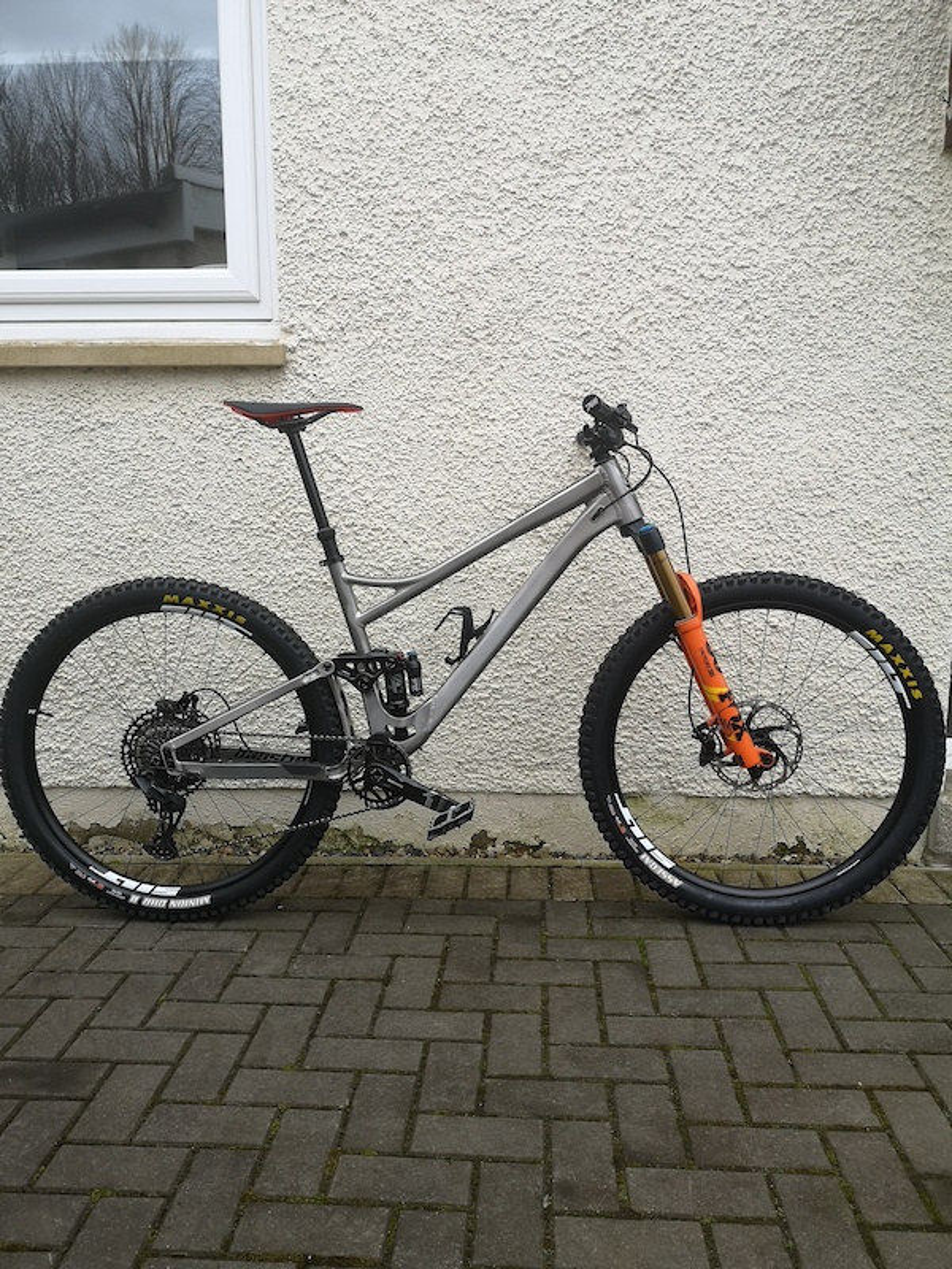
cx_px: 476
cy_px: 634
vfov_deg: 65.3
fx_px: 990
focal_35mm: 27
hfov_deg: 51.4
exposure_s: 1/162
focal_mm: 5.58
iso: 50
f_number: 1.8
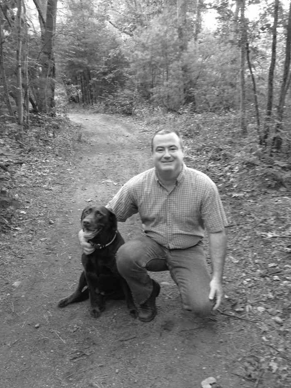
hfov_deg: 40.7
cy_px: 194
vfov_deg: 52.6
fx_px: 392
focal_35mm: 35
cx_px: 146
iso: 100
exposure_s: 1/20
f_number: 2.4
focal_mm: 4.28
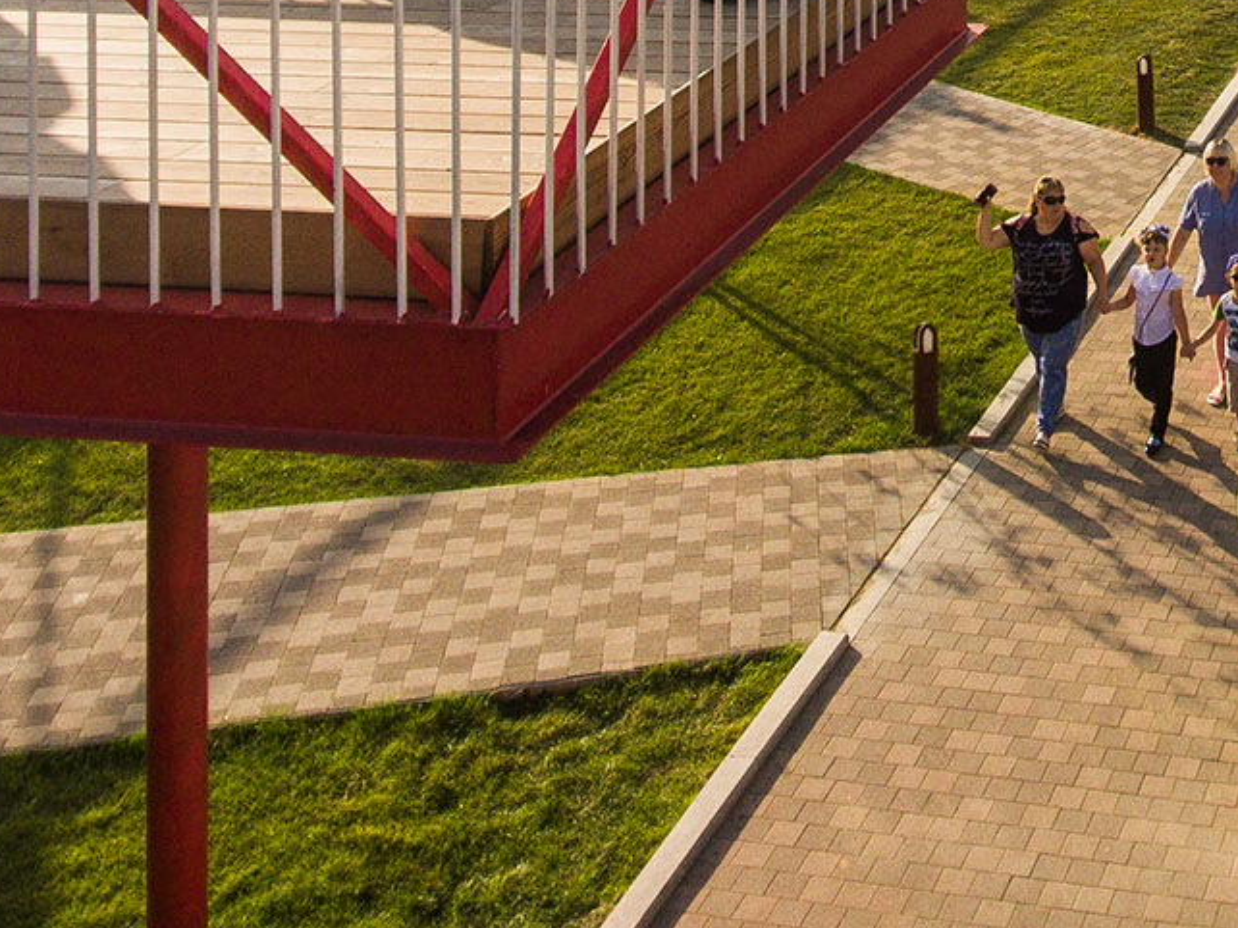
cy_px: -220
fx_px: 1895
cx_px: 1211
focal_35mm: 53
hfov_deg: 33.4
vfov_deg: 24.6
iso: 200
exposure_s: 1/1000
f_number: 2.8
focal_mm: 3.61
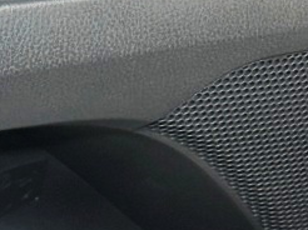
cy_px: -192
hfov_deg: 9.8
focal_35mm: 200
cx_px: -29
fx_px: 1778
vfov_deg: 7.2
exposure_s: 1/30
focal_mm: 6.86
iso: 500
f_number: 1.78
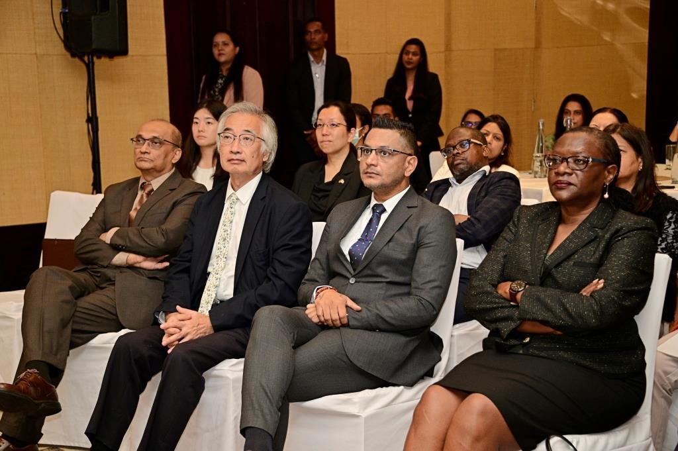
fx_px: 1317
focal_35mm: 70
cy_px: 226
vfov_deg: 19.4
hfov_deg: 28.9
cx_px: 339
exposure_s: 1/200
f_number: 5.6
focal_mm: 70
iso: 1600
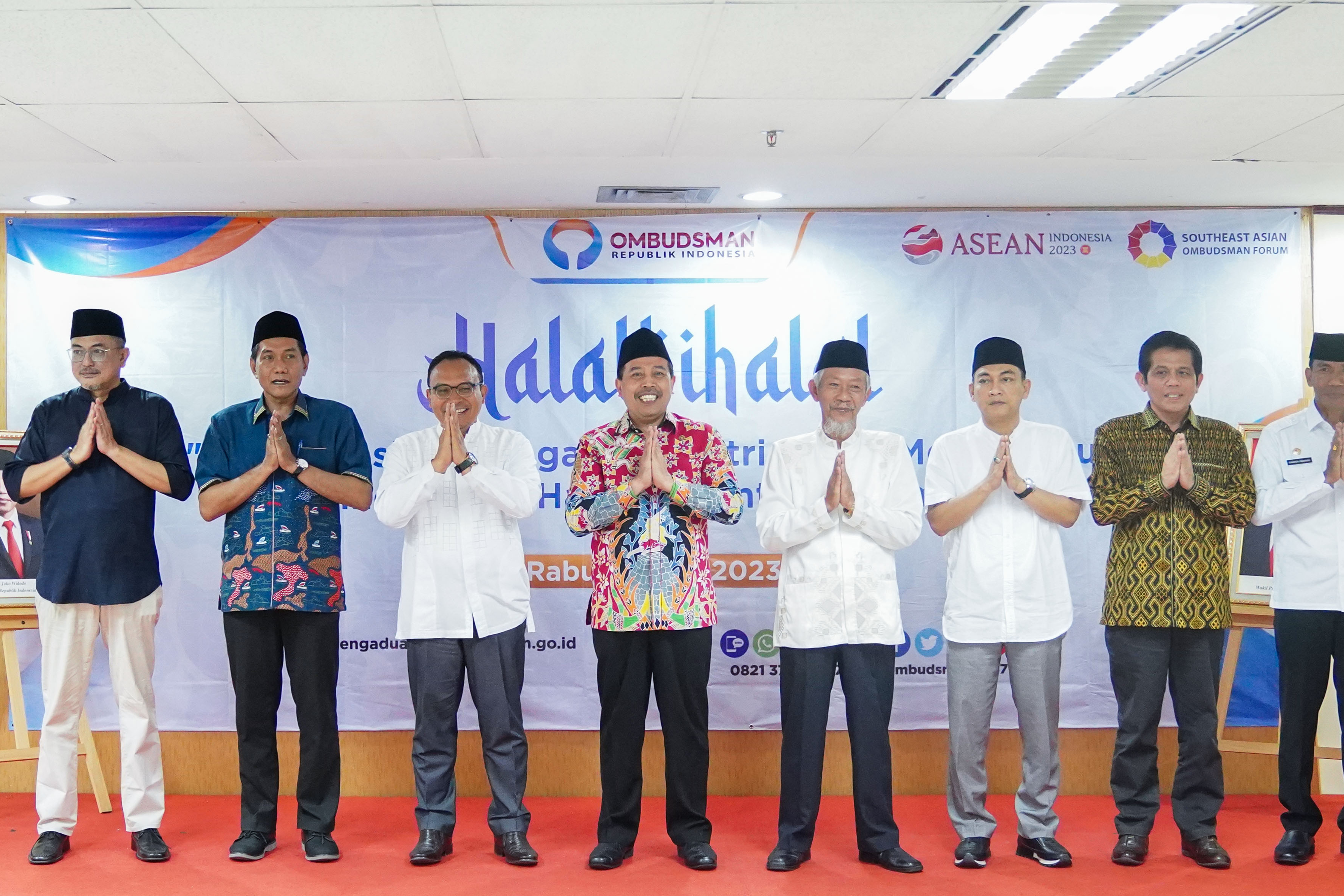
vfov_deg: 27.0
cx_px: 703
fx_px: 1867
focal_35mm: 50
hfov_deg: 39.6
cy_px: 439
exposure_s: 1/125
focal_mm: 30
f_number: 2.8
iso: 8000
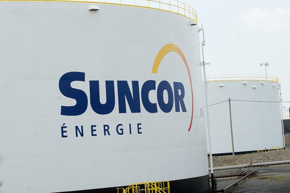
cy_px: 96
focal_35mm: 135
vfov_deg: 10.2
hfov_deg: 15.2
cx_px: 145
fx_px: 1087
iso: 400
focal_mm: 135
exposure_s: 1/800
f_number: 8
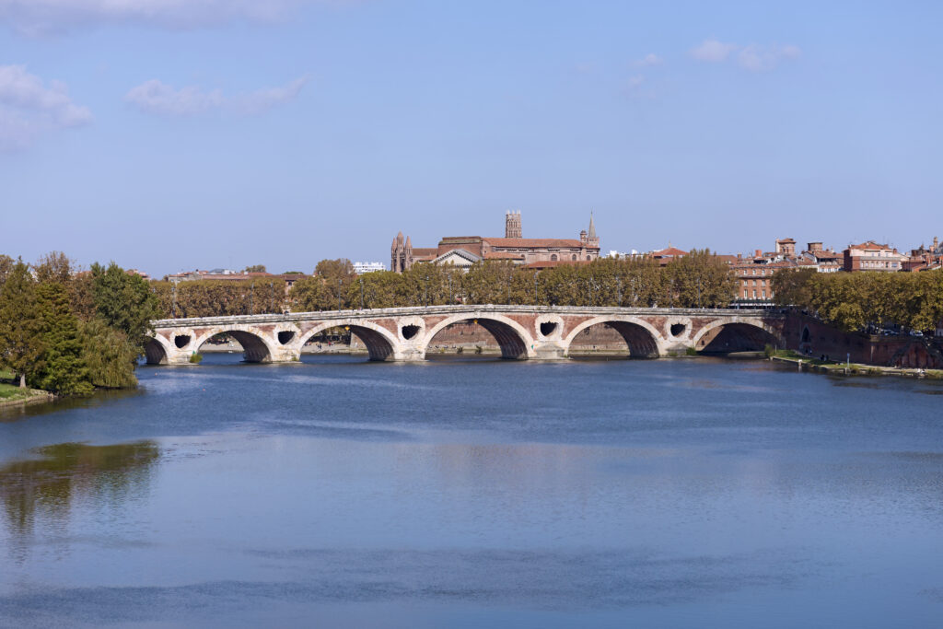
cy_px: 314
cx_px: 472
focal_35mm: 105
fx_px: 2751
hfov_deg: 19.5
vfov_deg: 13.0
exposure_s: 1/400
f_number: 6.3
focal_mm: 105
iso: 100
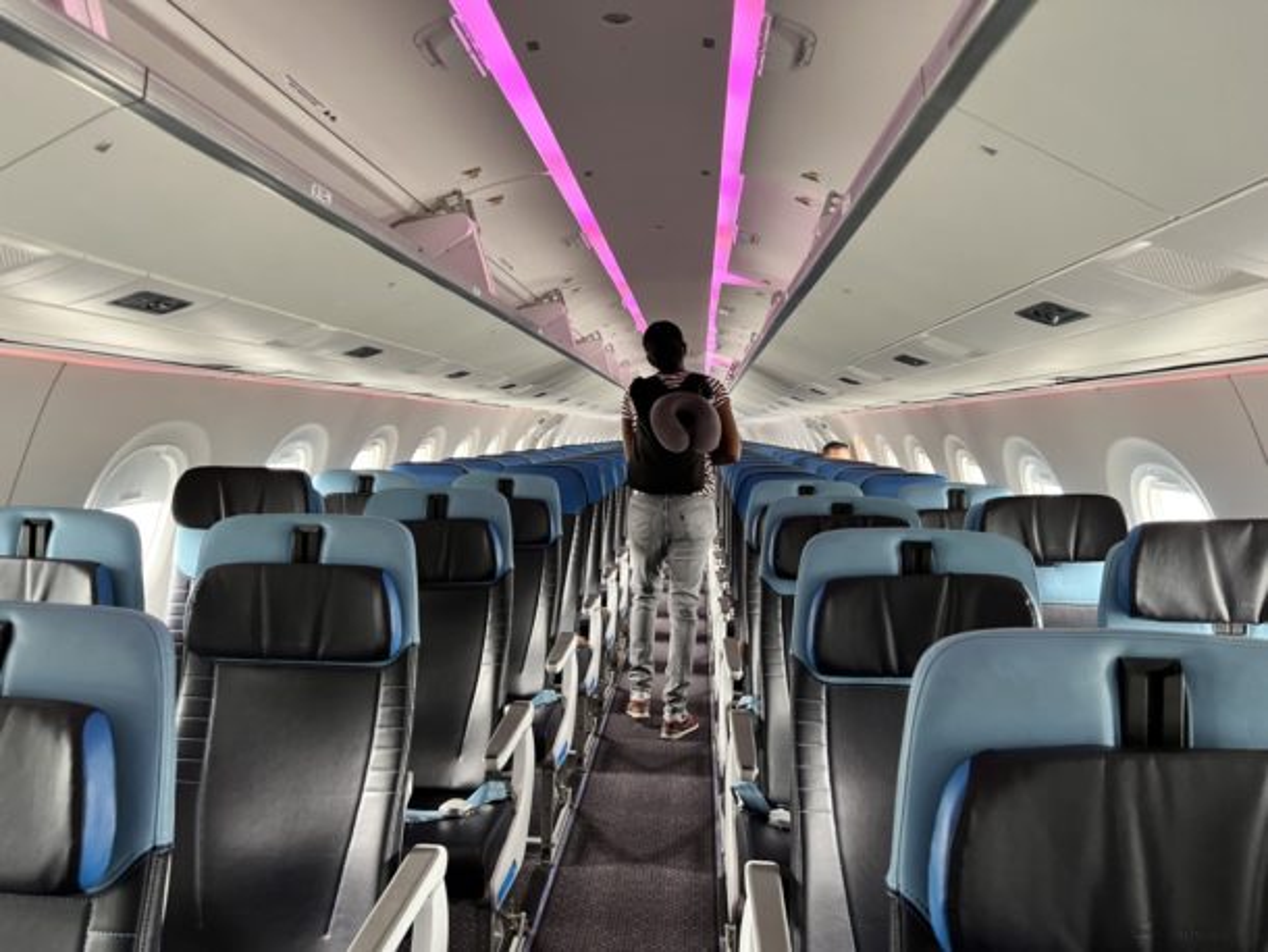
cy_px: 476
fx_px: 953
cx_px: 634
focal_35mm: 26
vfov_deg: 53.1
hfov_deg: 67.3
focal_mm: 5.7
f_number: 1.5
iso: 250
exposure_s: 1/60
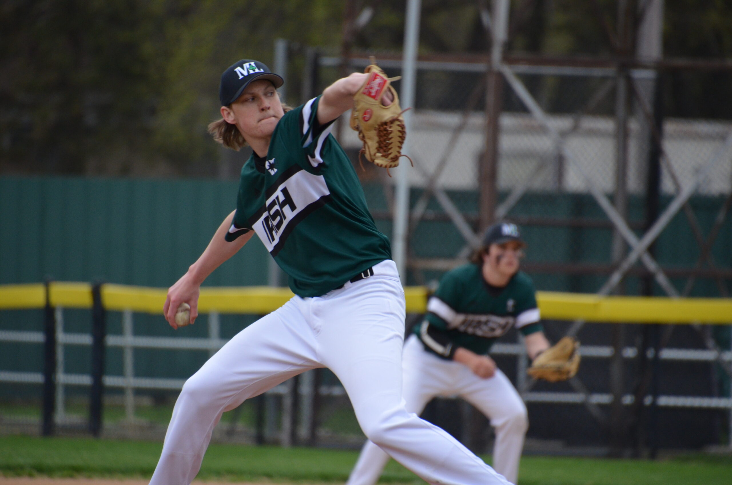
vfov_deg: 2.3
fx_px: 12176
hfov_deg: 3.4
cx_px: 366
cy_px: 242
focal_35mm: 600
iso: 1100
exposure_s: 1/500
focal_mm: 400
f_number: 6.3
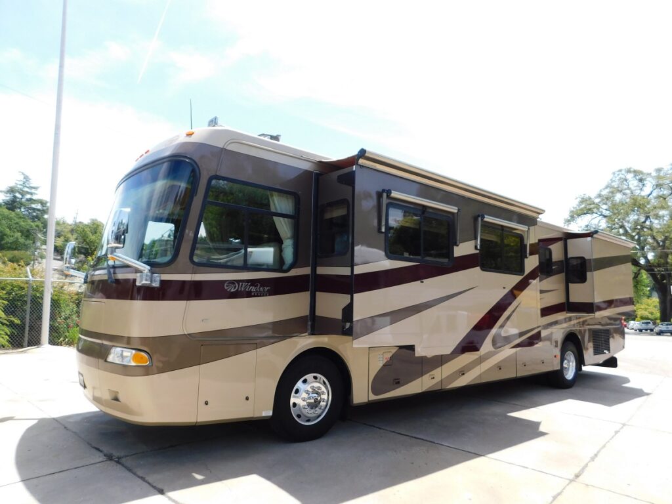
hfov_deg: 73.9
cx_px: 336
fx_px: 446
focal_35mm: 23
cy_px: 252
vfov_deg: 58.9
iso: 125
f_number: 3
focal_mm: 4
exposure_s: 1/640
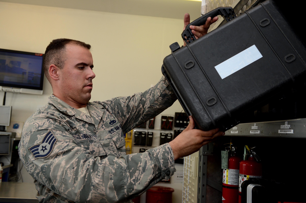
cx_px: 153
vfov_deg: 36.8
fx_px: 306
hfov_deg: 53.2
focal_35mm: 36
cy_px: 102
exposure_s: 1/250
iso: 1000
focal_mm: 36
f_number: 5.6
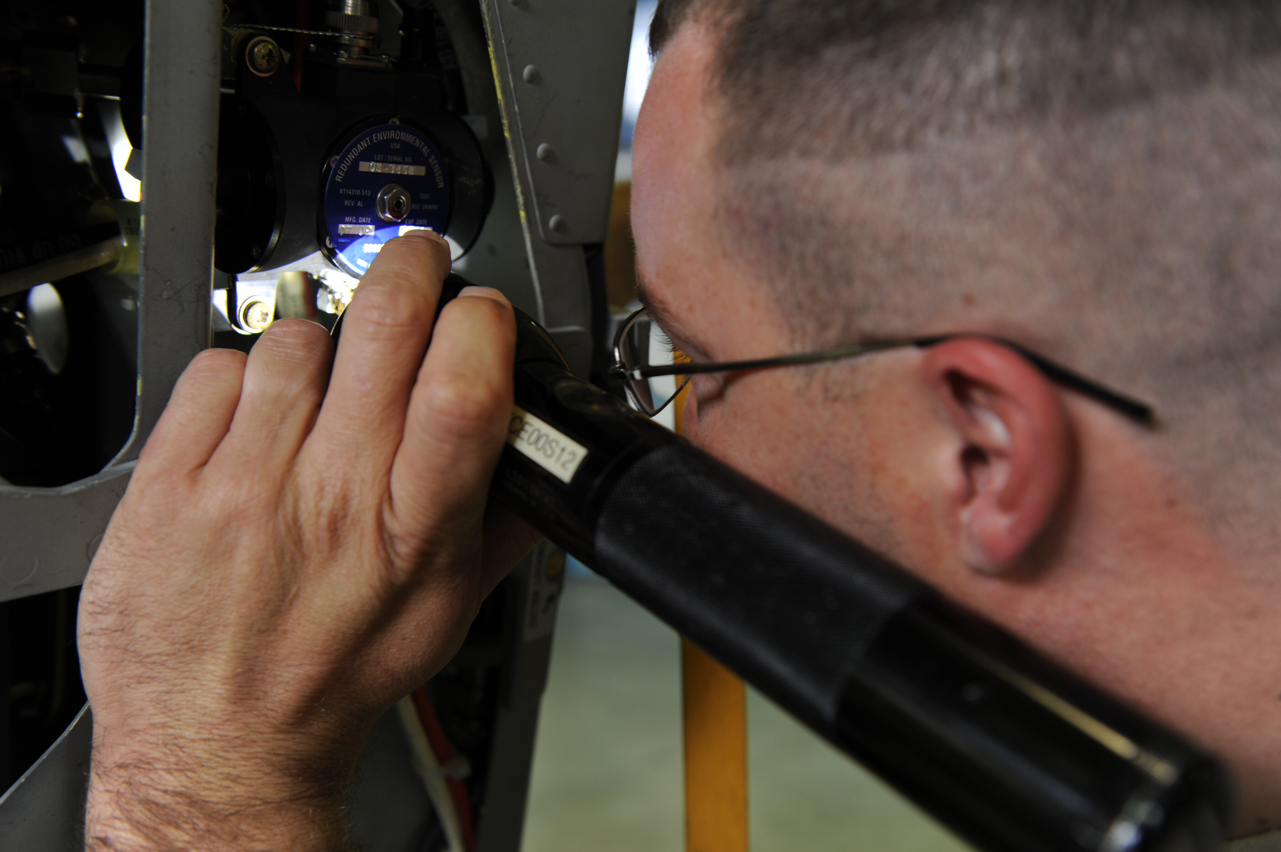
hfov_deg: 50.7
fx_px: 1351
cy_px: 426
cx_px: 640
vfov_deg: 35.0
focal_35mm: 38
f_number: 4
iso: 320
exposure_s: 1/60
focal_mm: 38
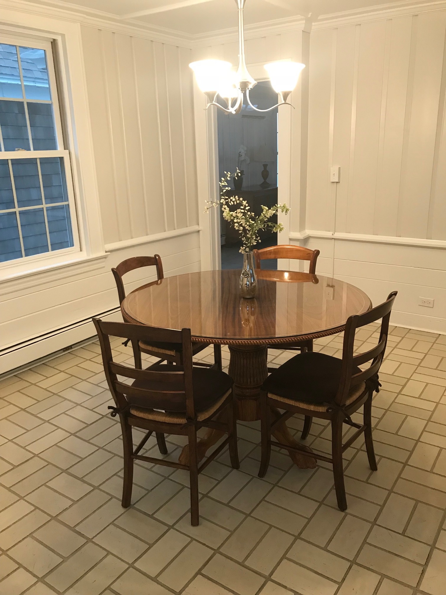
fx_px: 481
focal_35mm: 28
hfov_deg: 49.7
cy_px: 298
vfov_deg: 63.4
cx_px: 223
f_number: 1.8
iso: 50
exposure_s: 1/15
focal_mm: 3.99
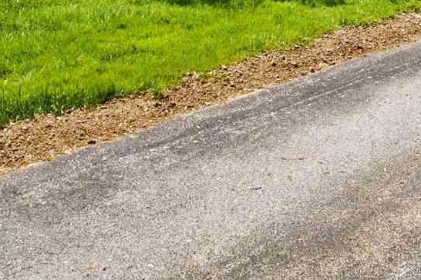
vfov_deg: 11.1
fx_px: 1052
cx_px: 754
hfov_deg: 18.1
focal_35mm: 90
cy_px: -505
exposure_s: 1/50
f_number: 9
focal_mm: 16
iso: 100
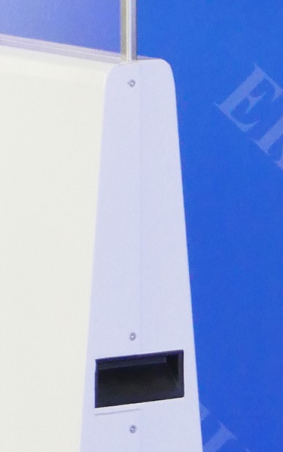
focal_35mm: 358
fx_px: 4417
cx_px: -298
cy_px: -402
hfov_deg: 3.6
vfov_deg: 5.8
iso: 1000
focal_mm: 28
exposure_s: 1/60
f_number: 5.6
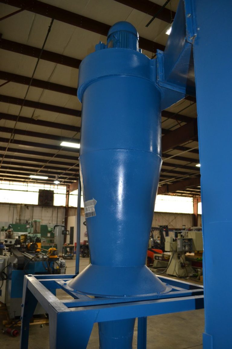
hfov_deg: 47.9
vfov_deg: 67.4
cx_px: 116
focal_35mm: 27
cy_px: 174
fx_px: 261
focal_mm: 18
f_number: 4
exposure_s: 1/100
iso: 400
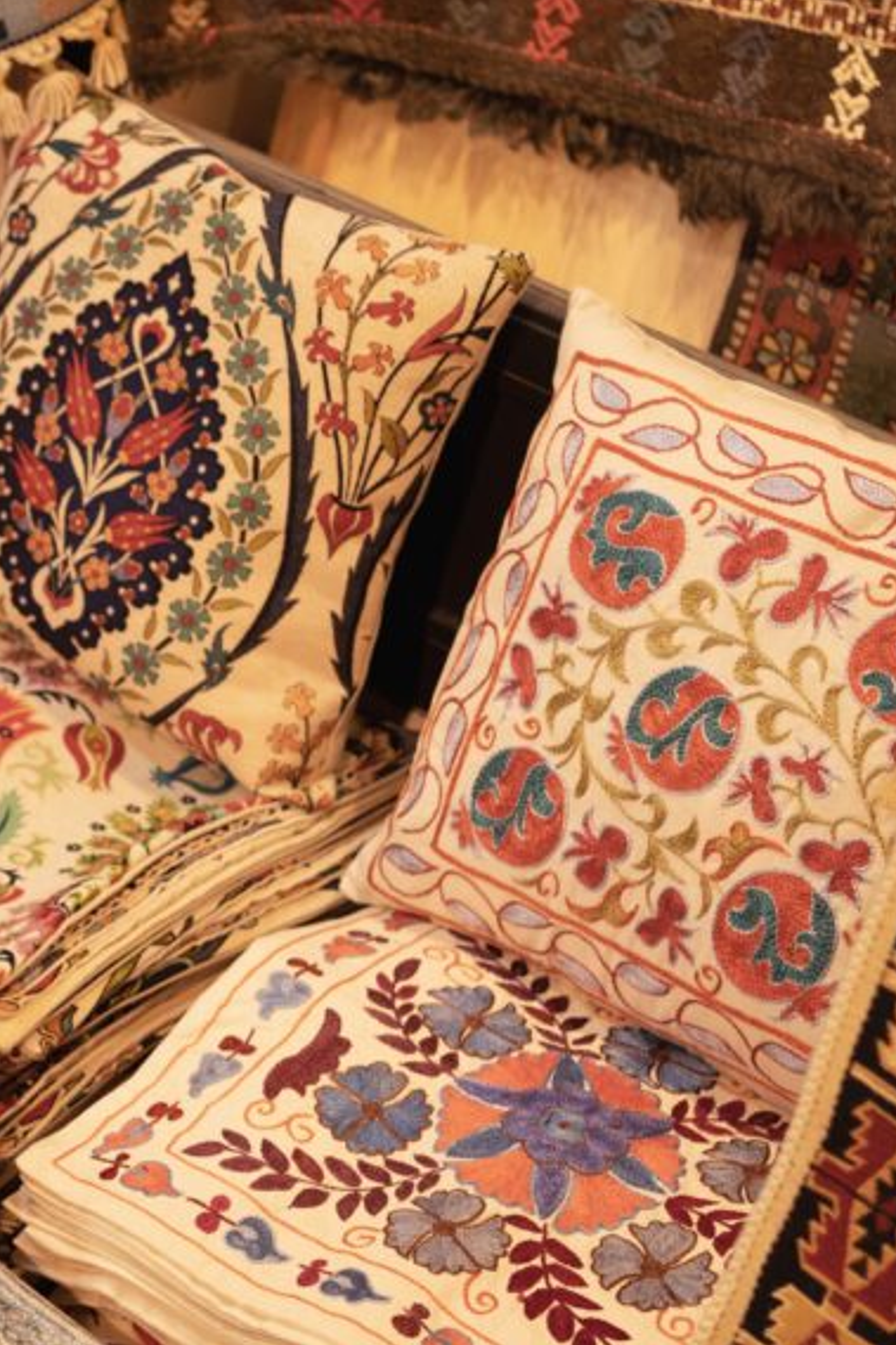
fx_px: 3362
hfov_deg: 14.8
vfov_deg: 22.6
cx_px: -116
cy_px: 680
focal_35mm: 90
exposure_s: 1/125
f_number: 2
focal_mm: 33
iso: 160
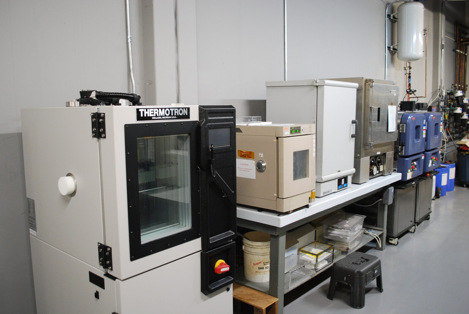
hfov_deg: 61.9
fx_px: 391
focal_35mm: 30
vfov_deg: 43.7
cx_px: 234
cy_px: 157
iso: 800
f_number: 3.8
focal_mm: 20
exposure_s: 1/15
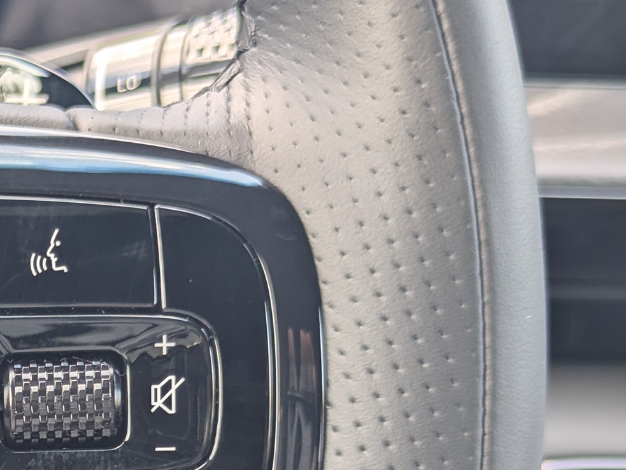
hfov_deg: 15.1
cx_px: -187
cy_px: 584
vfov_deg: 11.6
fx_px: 2260
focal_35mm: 125
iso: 42
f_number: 1.85
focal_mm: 6.81
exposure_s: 1/66.8
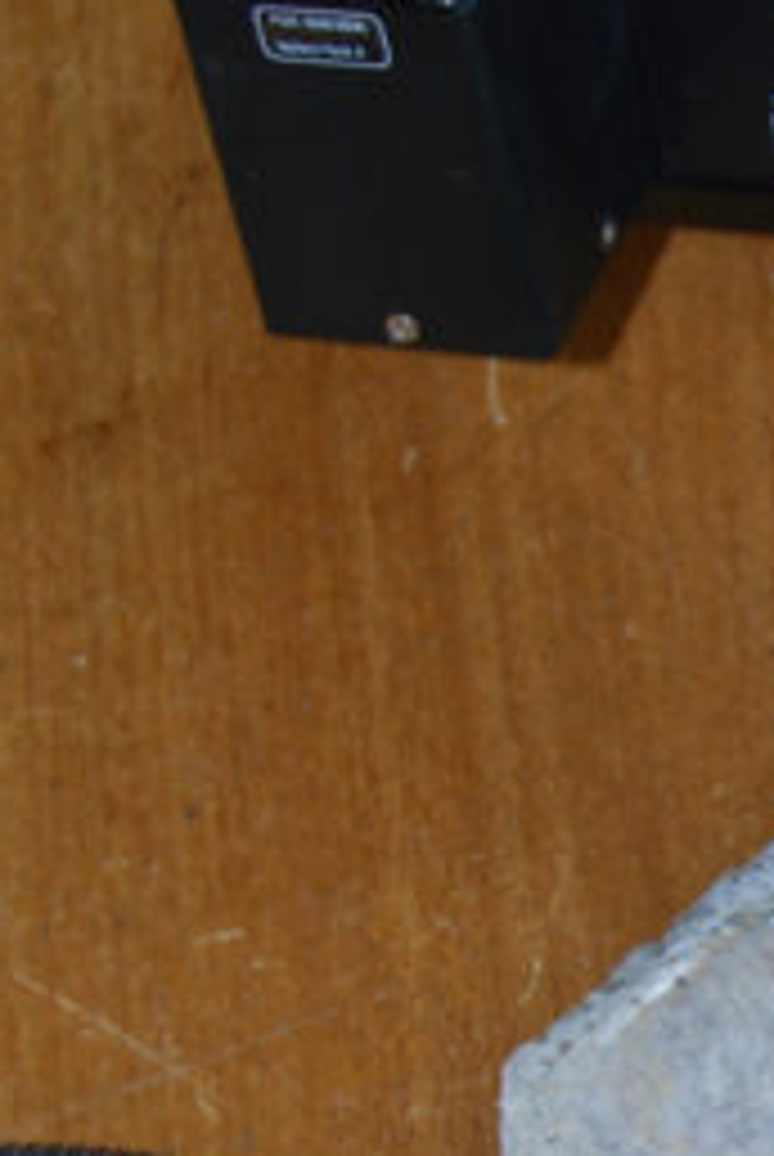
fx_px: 5949
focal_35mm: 185
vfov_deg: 11.0
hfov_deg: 7.3
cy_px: 1035
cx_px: 1087
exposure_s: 1/60
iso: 200
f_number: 4.2
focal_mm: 31
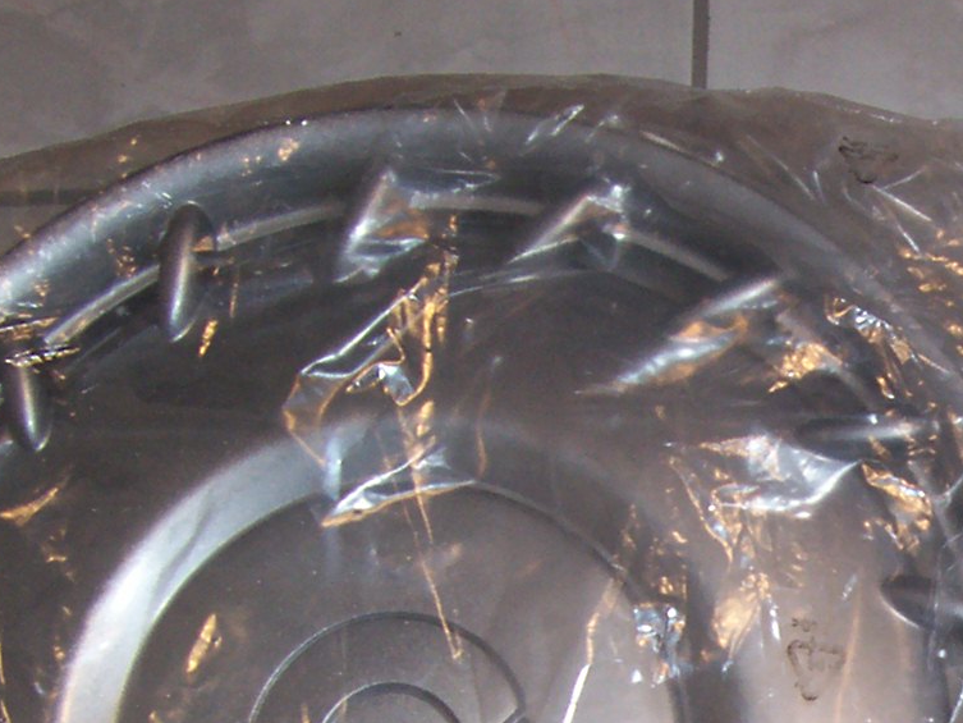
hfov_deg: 18.0
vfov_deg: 13.9
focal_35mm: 104
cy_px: 828
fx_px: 2894
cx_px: 1150
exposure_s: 1/64
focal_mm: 5.6
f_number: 2.7
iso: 80
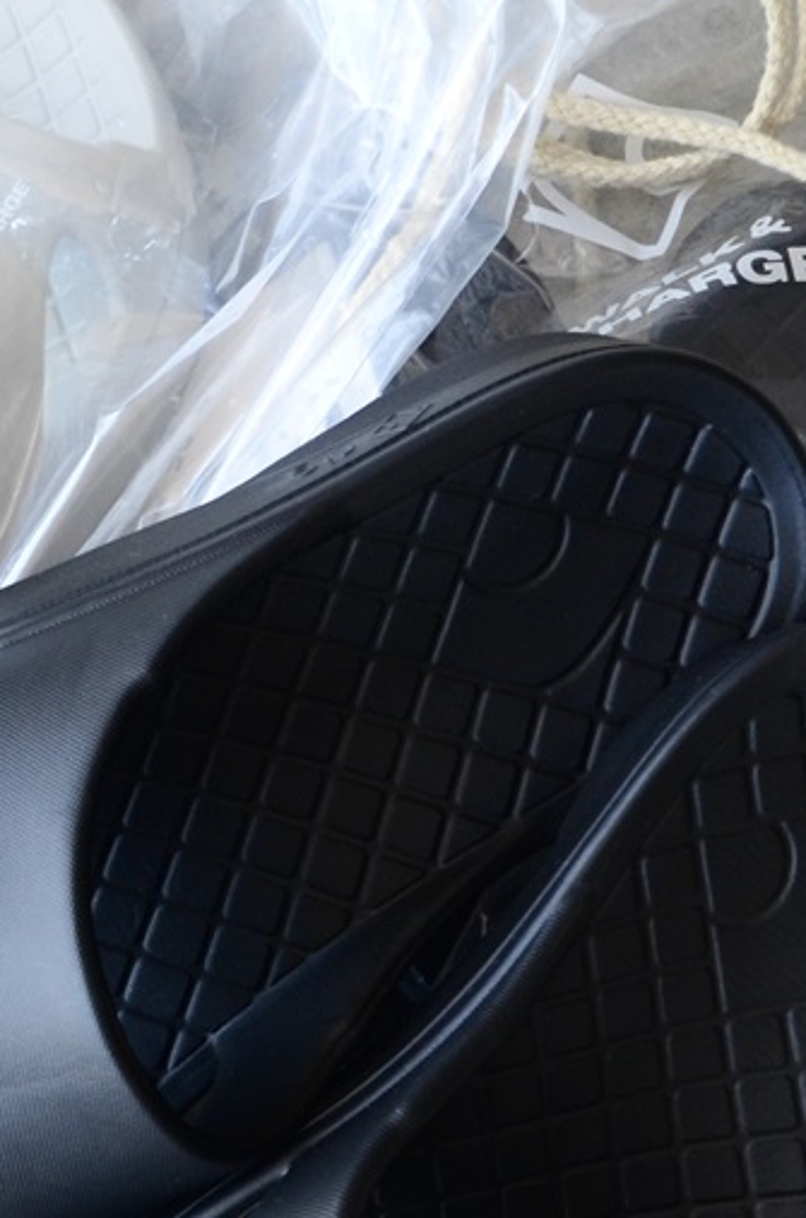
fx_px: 5280
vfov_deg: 13.0
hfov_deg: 8.7
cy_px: 1086
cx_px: 269
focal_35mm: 156
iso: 640
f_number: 4.5
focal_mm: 35
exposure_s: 1/250
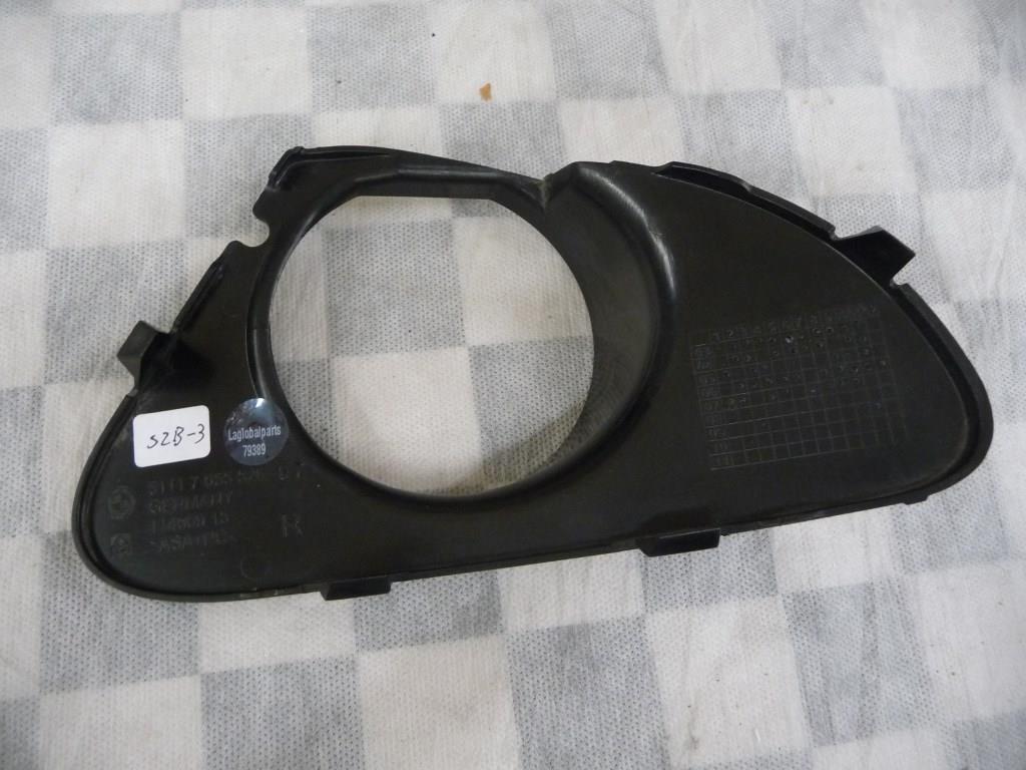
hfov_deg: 63.4
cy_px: 385
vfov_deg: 49.7
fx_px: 830
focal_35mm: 28
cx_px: 513
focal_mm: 4.7
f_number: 3.3
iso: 400
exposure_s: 1/30
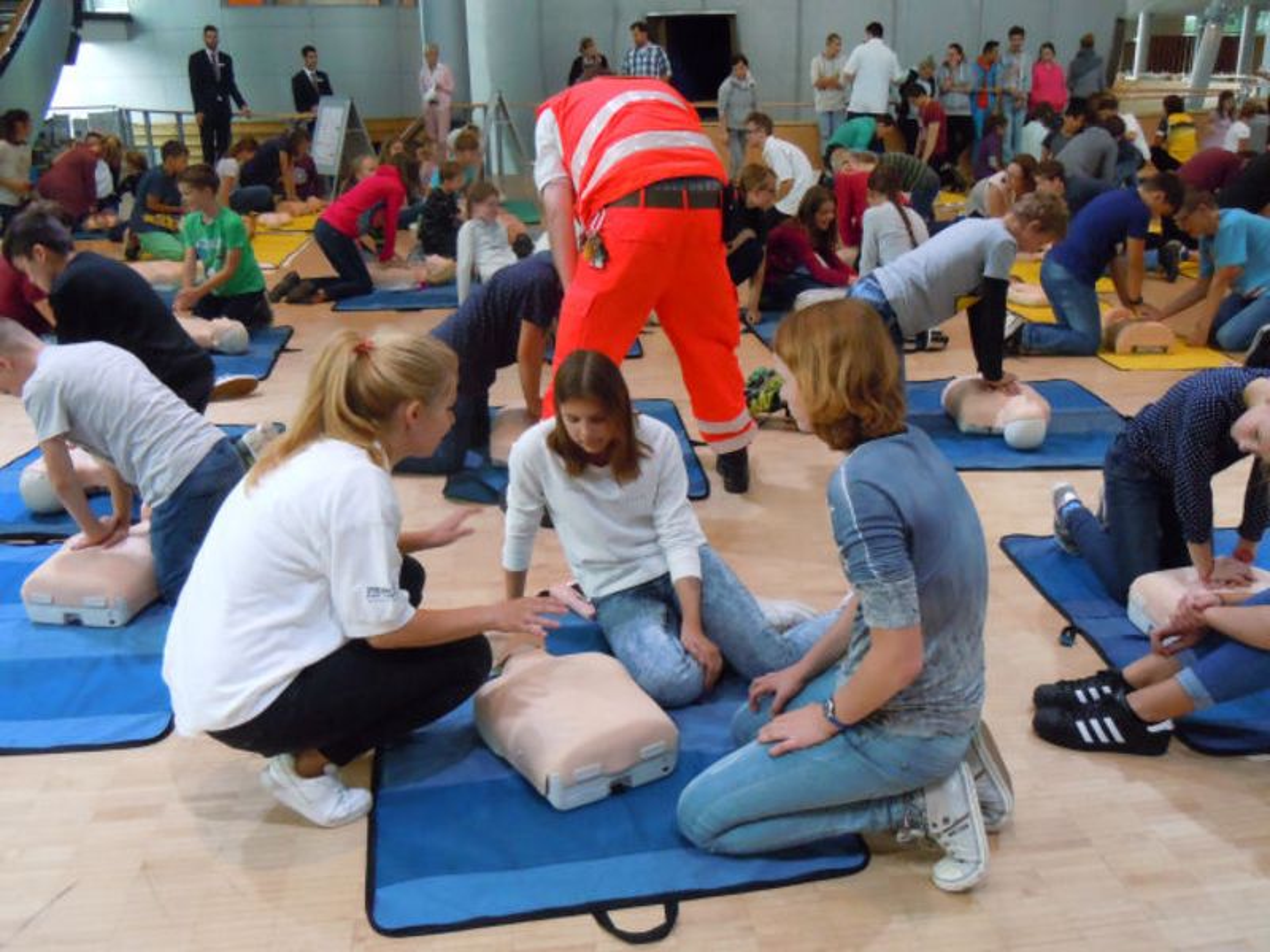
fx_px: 1101
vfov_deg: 46.8
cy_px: 476
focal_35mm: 30
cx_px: 635
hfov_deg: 60.0
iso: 800
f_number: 3.5
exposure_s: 1/100
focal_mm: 5.4
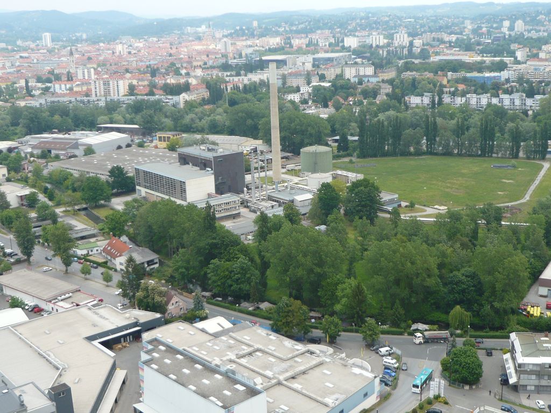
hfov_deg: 41.2
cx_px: 276
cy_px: 206
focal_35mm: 46
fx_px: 732
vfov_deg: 31.5
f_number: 3.2
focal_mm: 6.2
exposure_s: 1/400
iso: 100
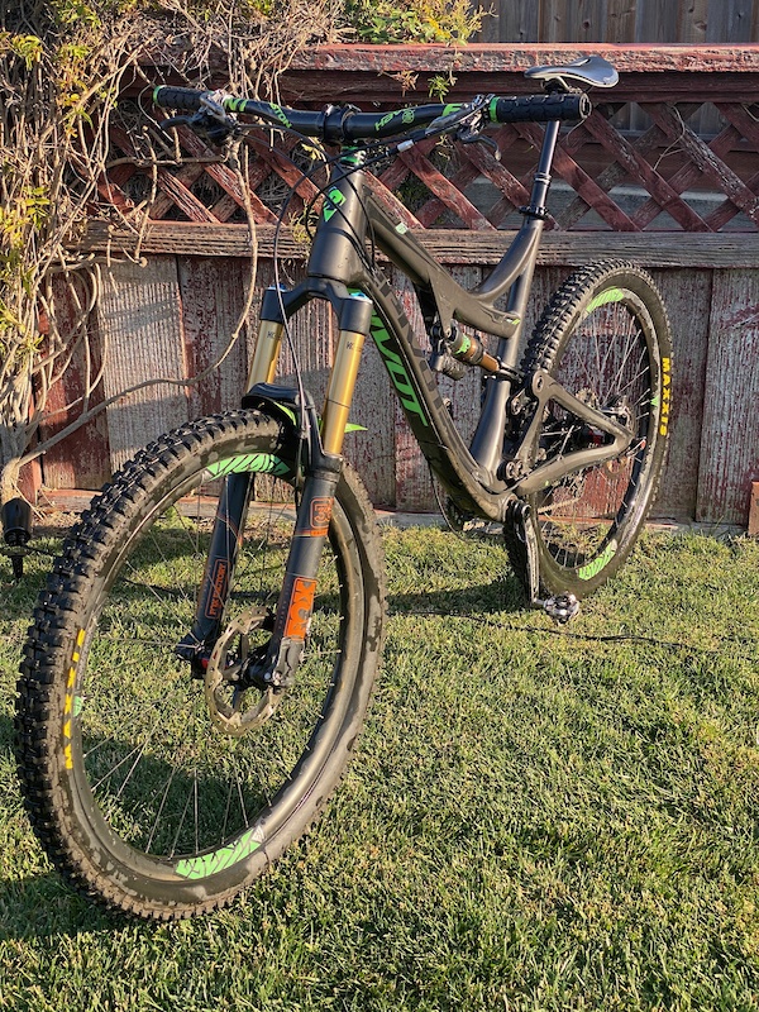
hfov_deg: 28.0
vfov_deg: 36.8
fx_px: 1520
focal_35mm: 52
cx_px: 380
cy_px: 506
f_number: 2
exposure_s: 1/205
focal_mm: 6
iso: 20
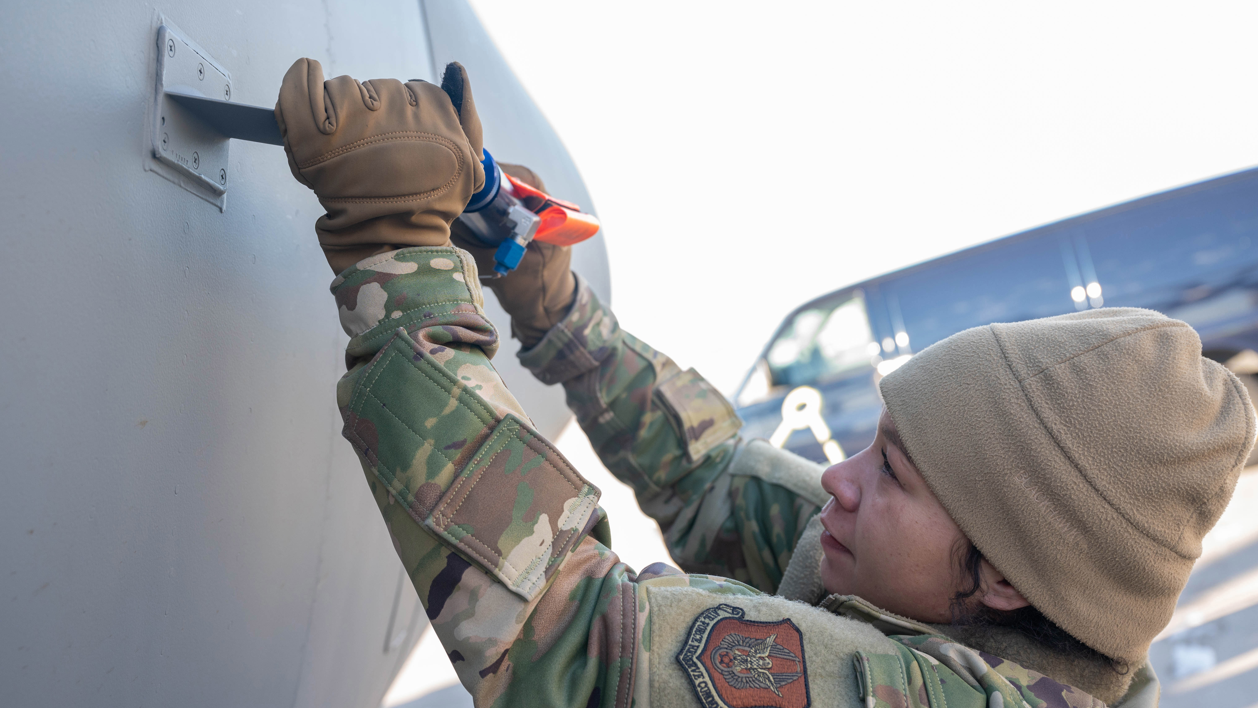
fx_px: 1268
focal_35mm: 38
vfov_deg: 31.2
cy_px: 379
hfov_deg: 52.8
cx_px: 631
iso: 640
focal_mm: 36
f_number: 4.5
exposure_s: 1/320
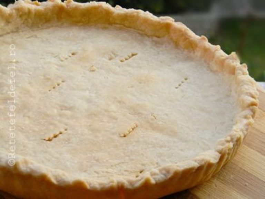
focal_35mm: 83
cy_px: 100
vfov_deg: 17.8
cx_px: 132
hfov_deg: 23.6
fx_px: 635
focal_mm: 15.1
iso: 144
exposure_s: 1/124
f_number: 4.5
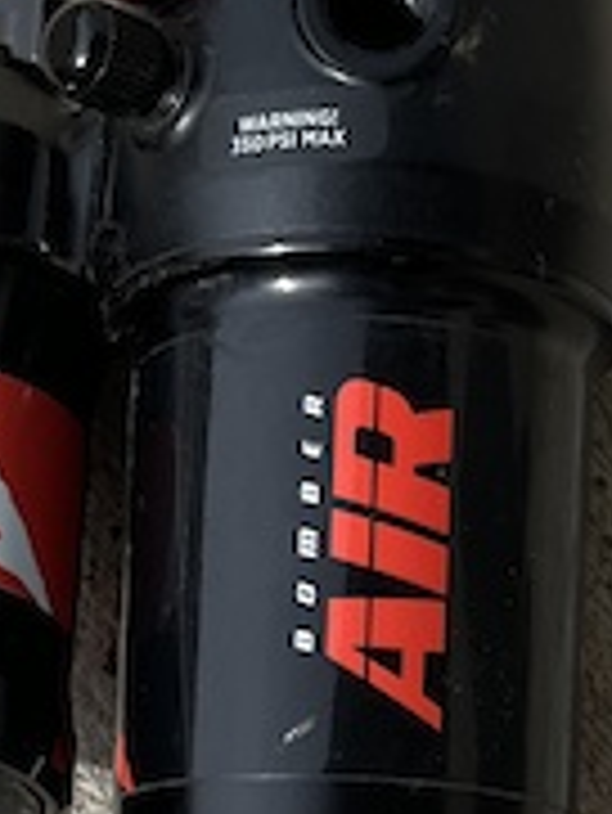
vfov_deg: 16.3
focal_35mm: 115
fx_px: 2708
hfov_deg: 12.9
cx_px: 351
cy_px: 1021
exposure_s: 1/2571
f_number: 1.6
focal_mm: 5.1
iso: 50
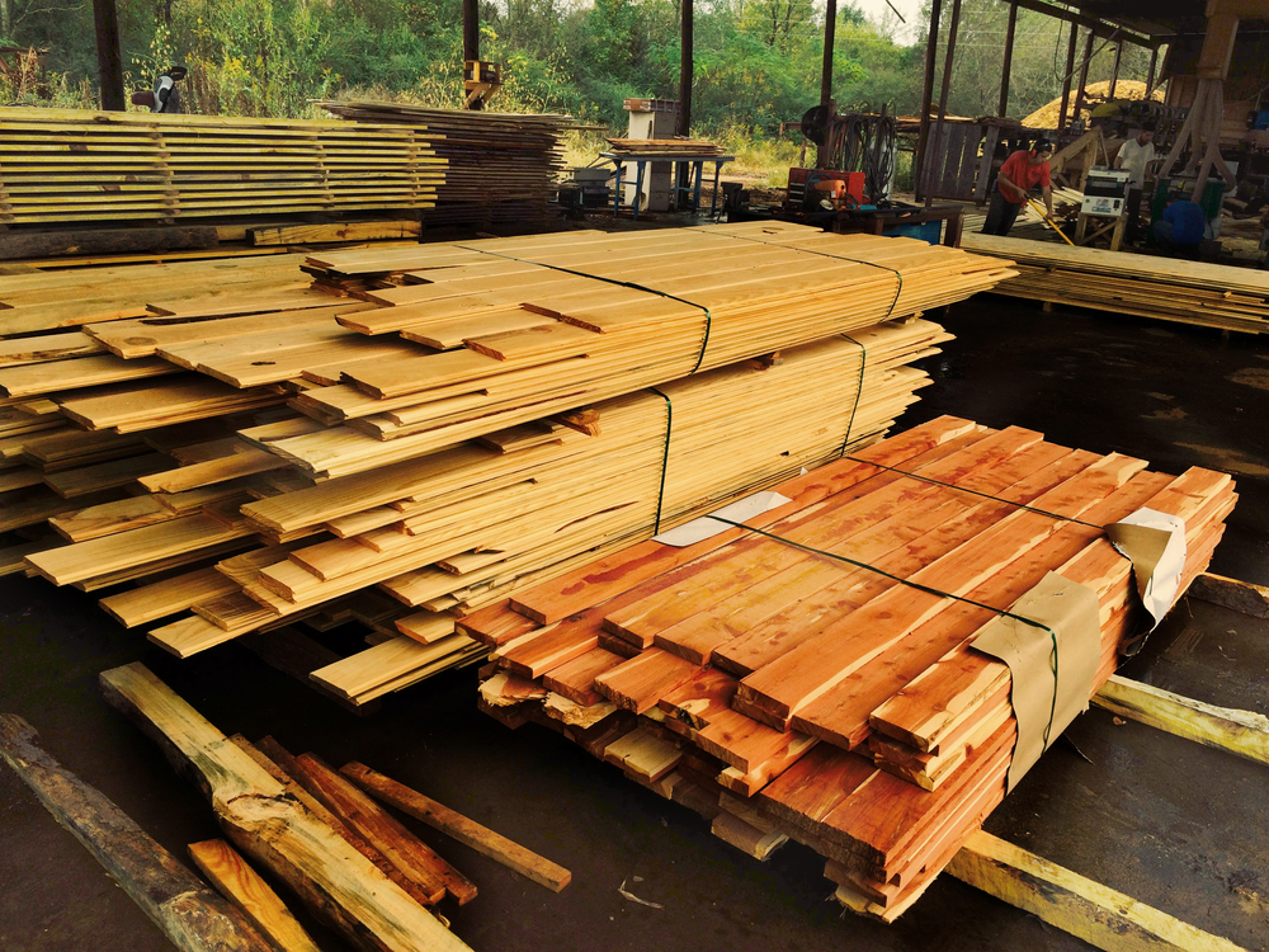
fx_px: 1063
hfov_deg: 61.7
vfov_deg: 48.2
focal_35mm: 29
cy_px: 476
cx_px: 634
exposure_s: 1/838
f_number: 2.2
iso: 32
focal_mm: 4.15
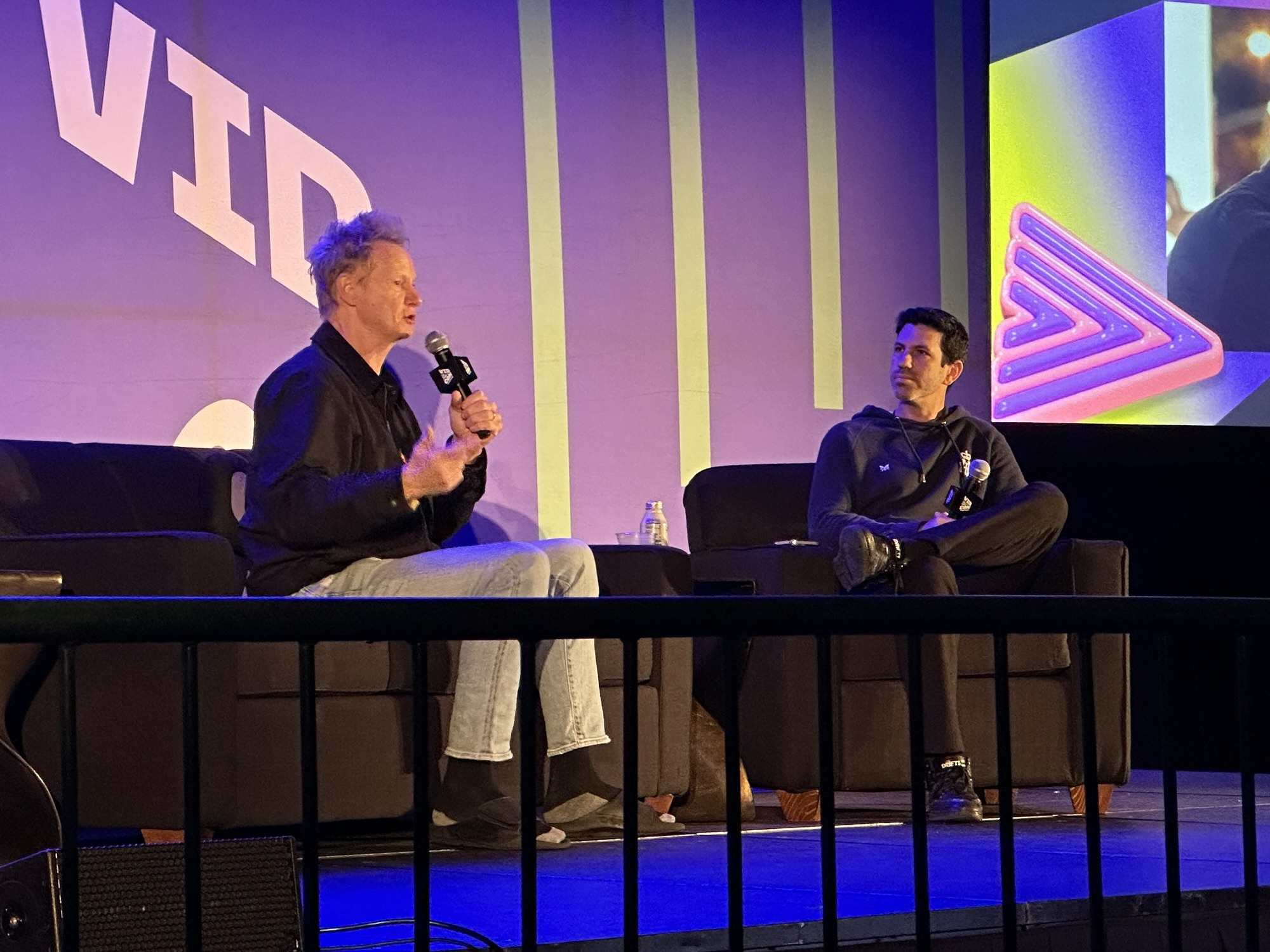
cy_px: 476
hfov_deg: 25.3
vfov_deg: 19.1
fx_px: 2825
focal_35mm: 77
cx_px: 635
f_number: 2.8
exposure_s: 1/41
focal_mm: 9
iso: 500
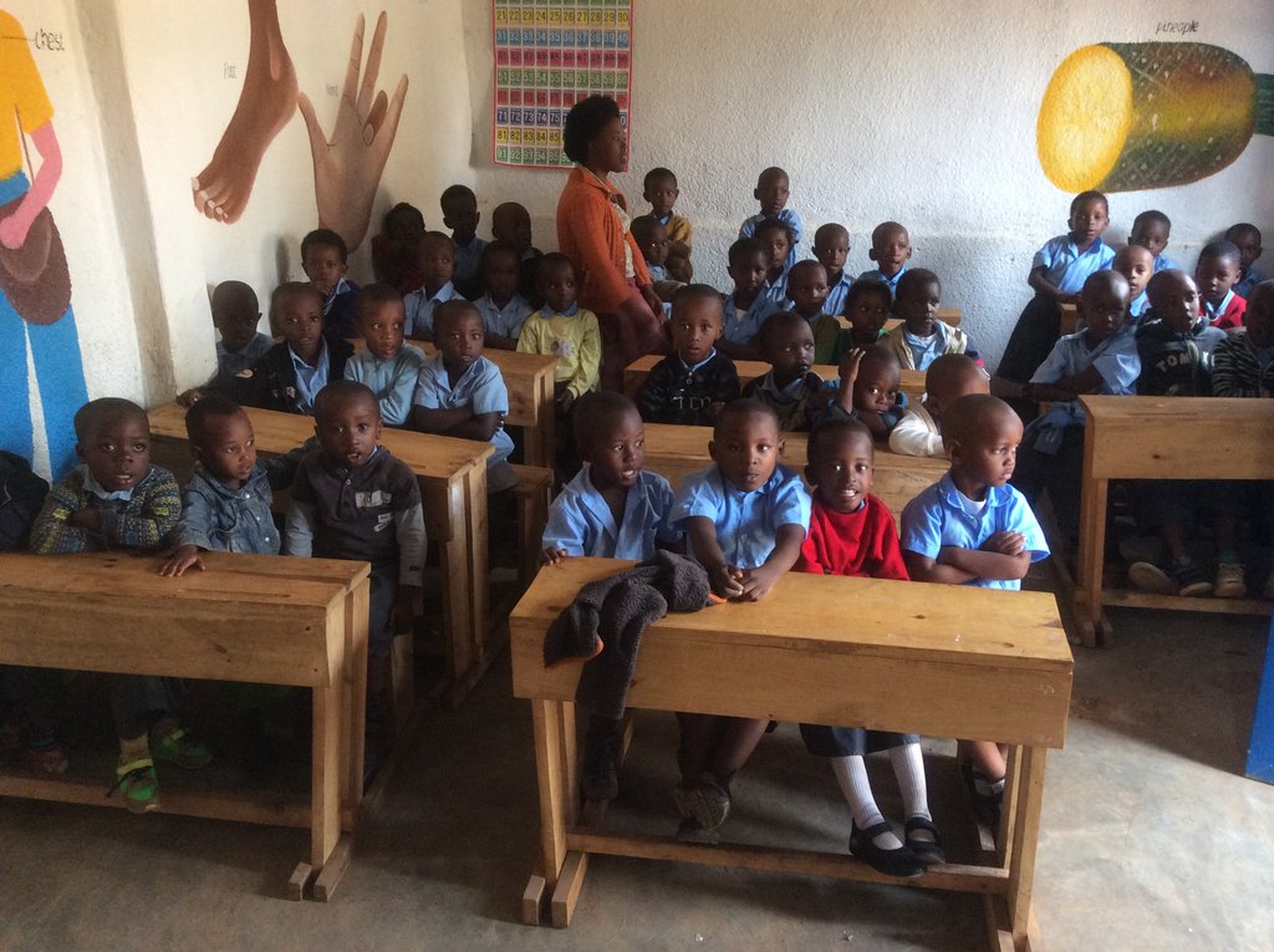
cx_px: 637
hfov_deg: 55.4
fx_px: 1213
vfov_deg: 42.8
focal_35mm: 33
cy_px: 476
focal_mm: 3.3
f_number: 2.4
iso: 125
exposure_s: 1/24
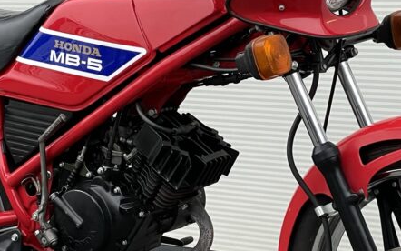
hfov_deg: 15.7
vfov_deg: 9.8
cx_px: 190
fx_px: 1453
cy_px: 164
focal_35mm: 133
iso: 64
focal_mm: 6
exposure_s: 1/122
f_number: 2
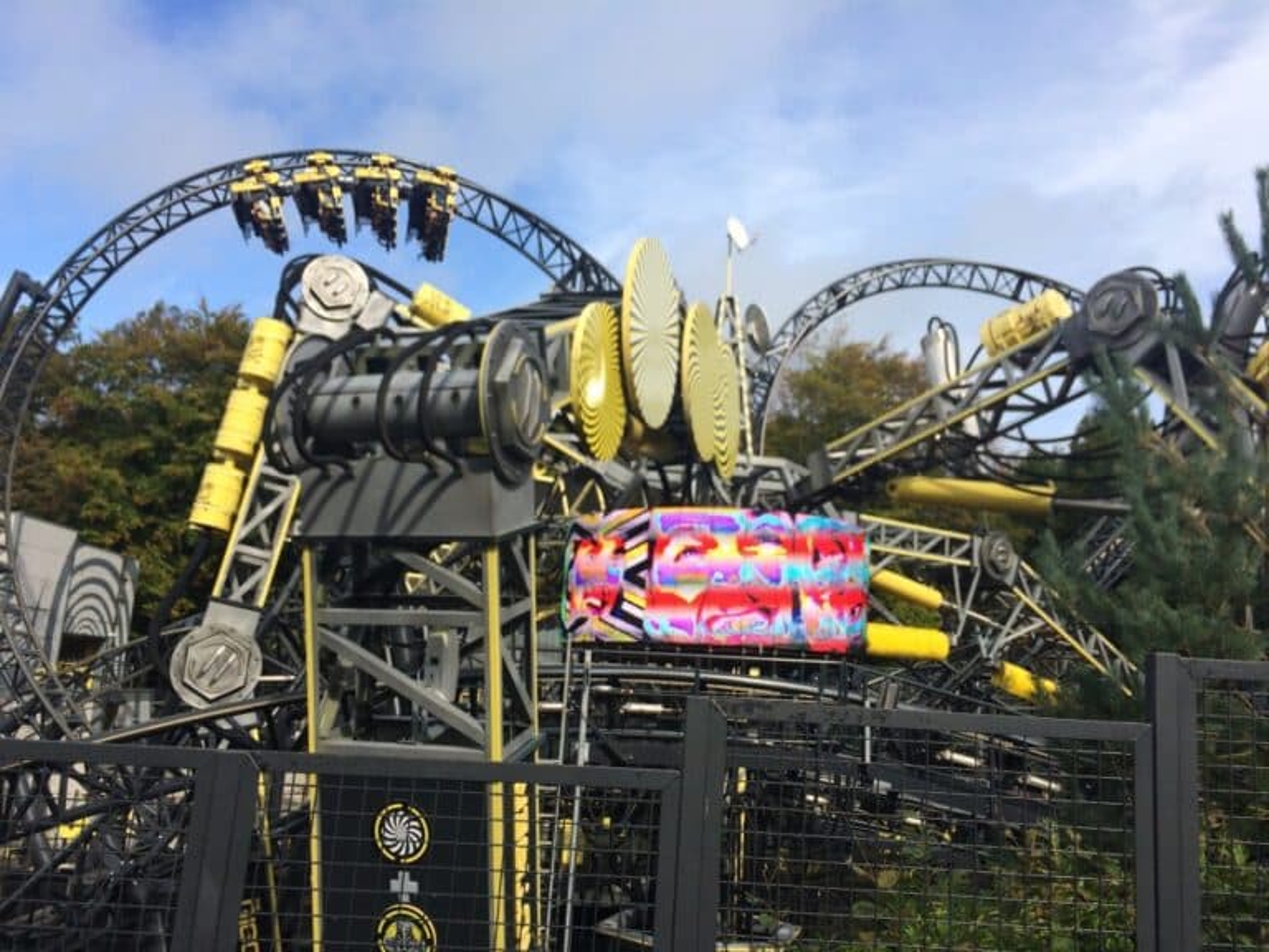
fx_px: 1063
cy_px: 476
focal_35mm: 29
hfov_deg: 61.7
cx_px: 634
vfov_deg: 48.2
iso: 32
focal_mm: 4.15
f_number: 2.2
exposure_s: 1/1520
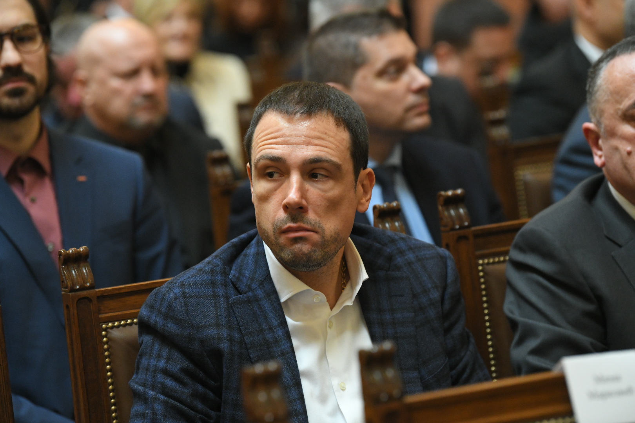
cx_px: 318
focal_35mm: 175
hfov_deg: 11.7
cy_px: 212
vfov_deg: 7.8
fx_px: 3087
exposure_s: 1/160
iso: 6400
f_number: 4
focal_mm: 175
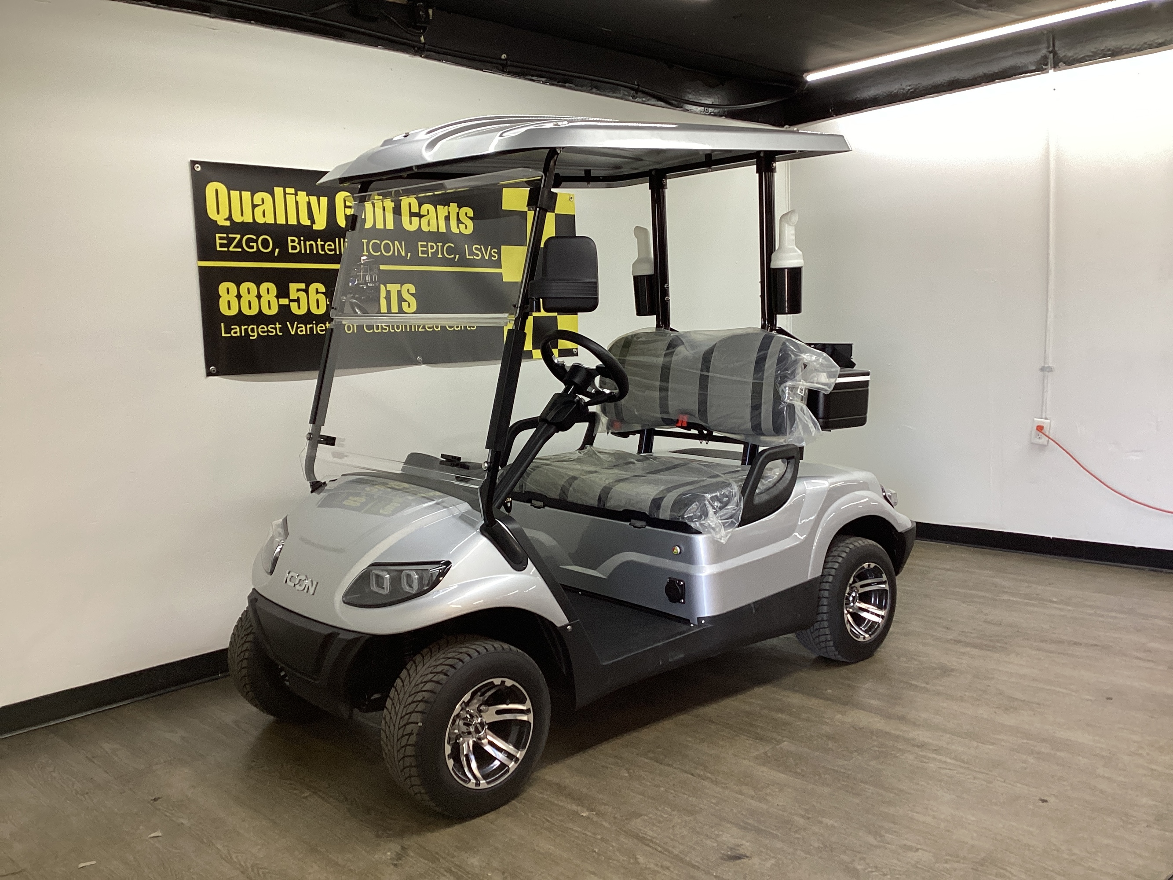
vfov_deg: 45.4
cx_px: 586
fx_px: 1050
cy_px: 440
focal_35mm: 31
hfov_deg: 58.4
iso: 100
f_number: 2.4
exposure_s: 1/60
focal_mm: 3.3
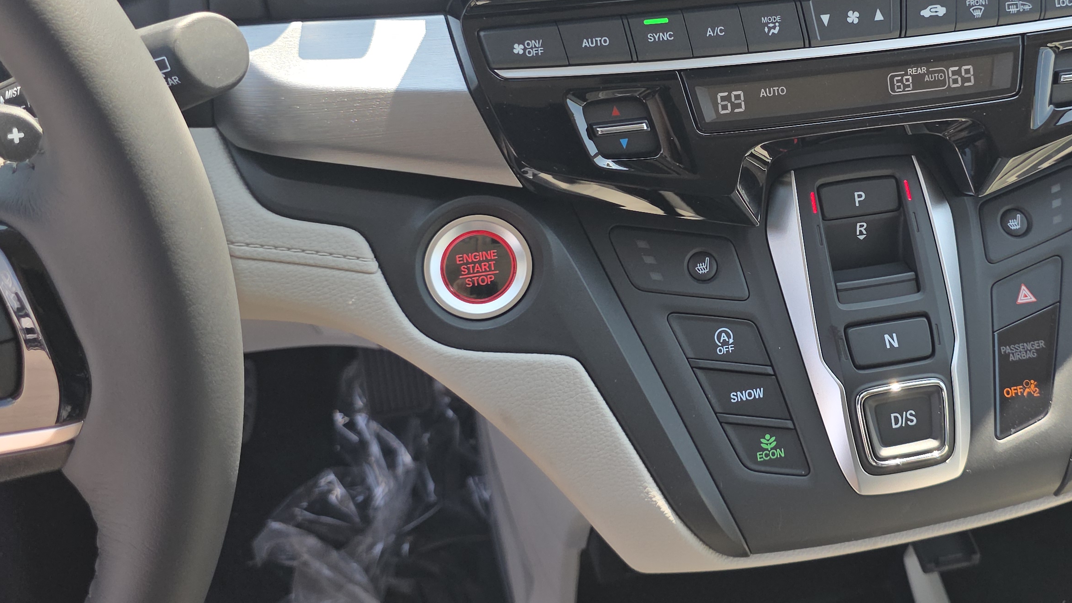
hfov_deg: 46.2
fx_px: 1222
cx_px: 756
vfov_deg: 27.5
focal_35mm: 43
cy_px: 193
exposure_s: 1/359
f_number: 1.7
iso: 32
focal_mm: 6.3
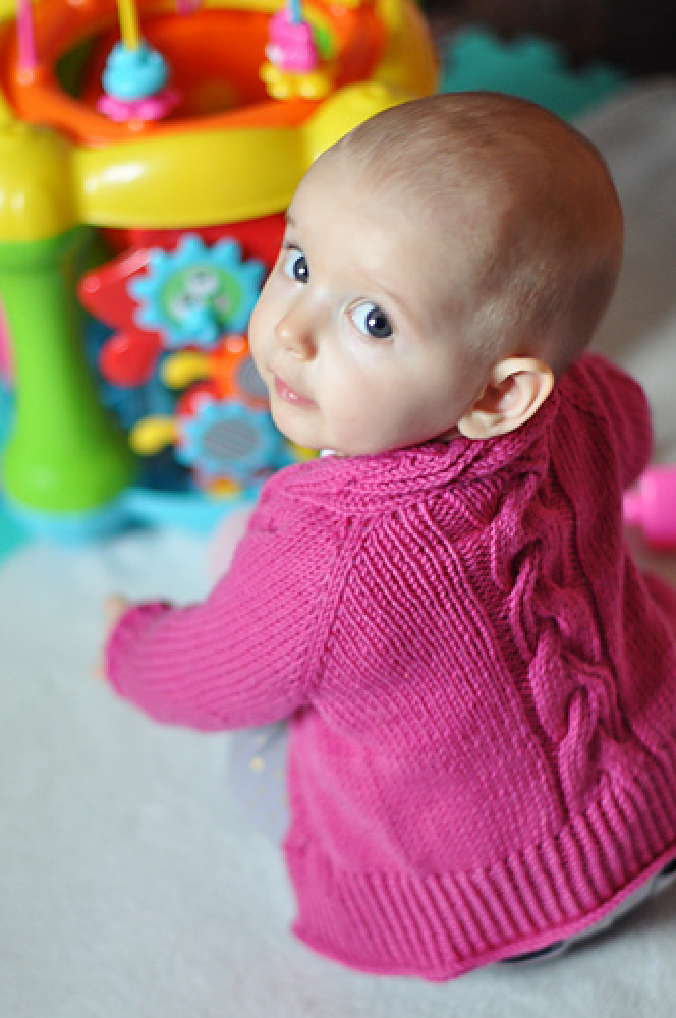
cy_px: 509
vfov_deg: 27.0
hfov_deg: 18.1
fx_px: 2118
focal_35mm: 75
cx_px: 338
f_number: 1.4
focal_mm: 50
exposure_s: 1/100
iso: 800
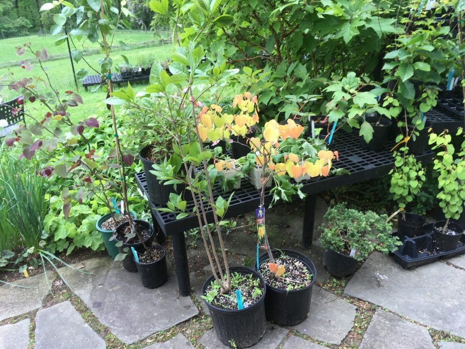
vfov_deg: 48.2
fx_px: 390
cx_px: 232
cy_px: 174
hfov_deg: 61.7
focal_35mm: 29
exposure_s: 1/120
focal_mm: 4.15
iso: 25
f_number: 2.2
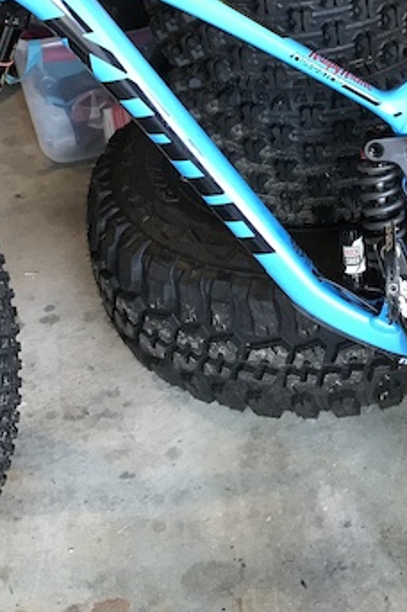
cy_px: 171
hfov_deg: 19.7
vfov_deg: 29.3
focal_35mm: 68
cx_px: 350
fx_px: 1155
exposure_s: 1/20
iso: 40
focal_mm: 3.99
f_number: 1.8
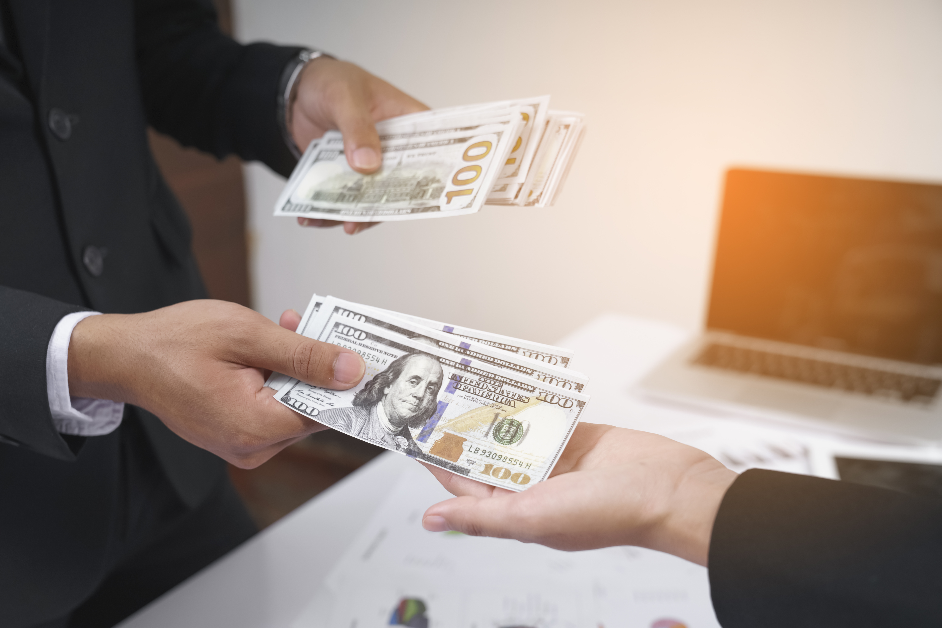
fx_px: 1125
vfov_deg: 31.2
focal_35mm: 43
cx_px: 471
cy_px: 314
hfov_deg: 45.4
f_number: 4
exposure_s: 1/160
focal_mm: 43
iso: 100
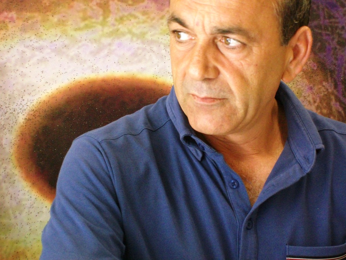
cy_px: 130
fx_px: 1080
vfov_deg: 13.7
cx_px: 173
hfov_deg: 18.2
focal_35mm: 108
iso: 200
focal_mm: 18
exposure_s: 1/25
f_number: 4.8
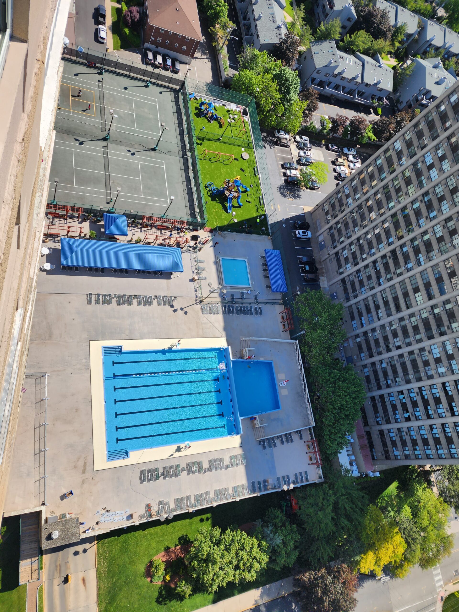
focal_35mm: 23
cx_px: 230
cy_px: 306
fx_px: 407
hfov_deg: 58.9
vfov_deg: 73.9
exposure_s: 1/904
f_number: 1.8
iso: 12
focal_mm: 6.4
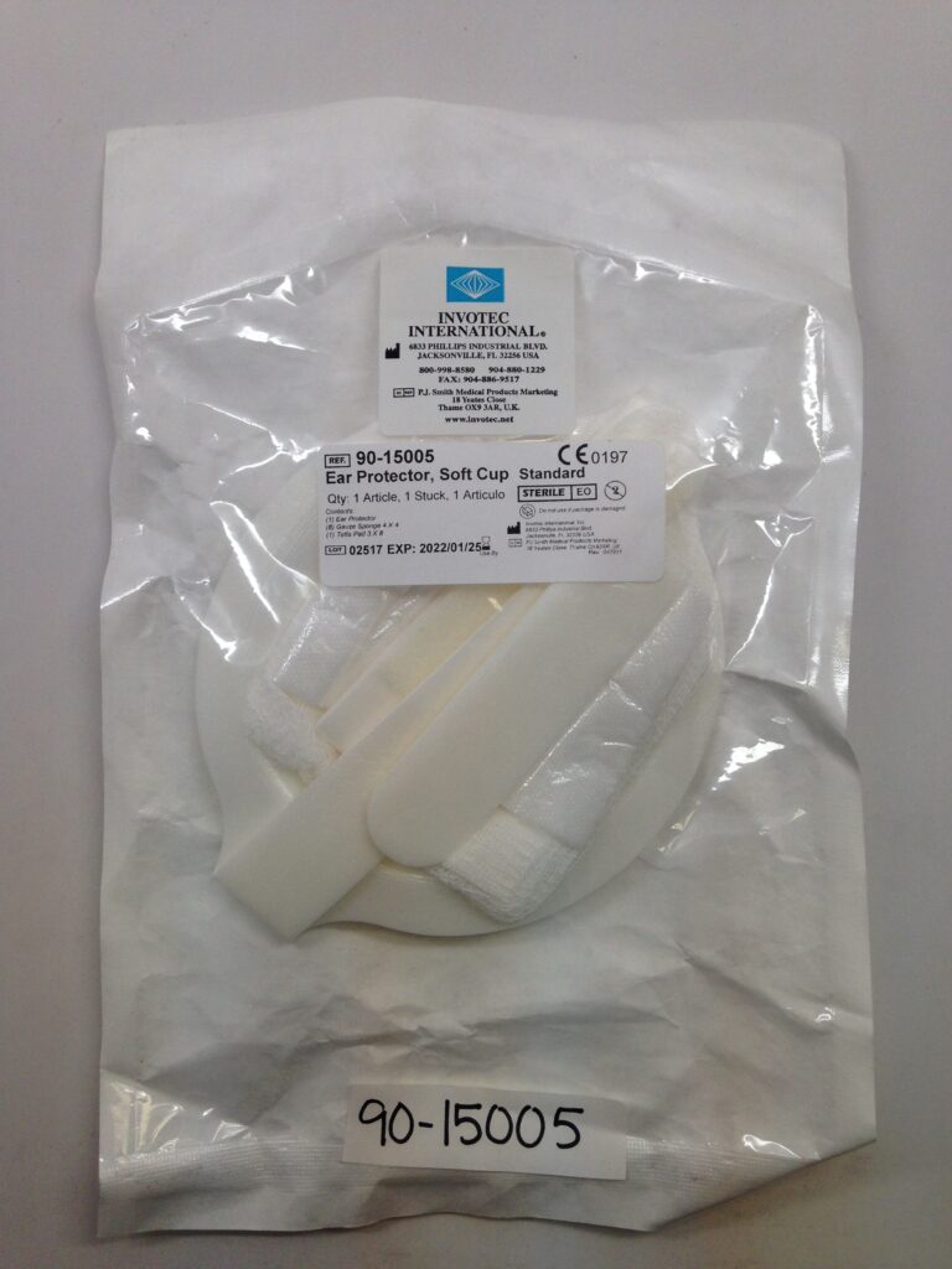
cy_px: 634
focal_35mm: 33
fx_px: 1210
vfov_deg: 55.4
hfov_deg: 42.9
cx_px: 476
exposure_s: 1/120
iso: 80
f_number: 2.4
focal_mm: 4.12
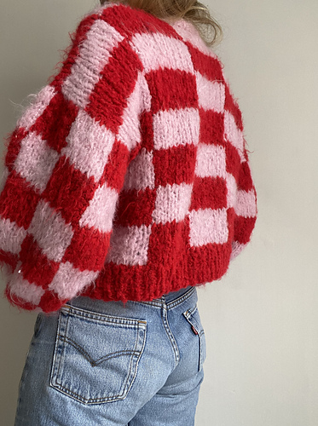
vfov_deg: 60.1
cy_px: 213
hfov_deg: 46.7
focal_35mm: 30
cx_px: 159
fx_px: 369
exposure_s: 1/67
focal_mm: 2.71
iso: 100
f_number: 2.2
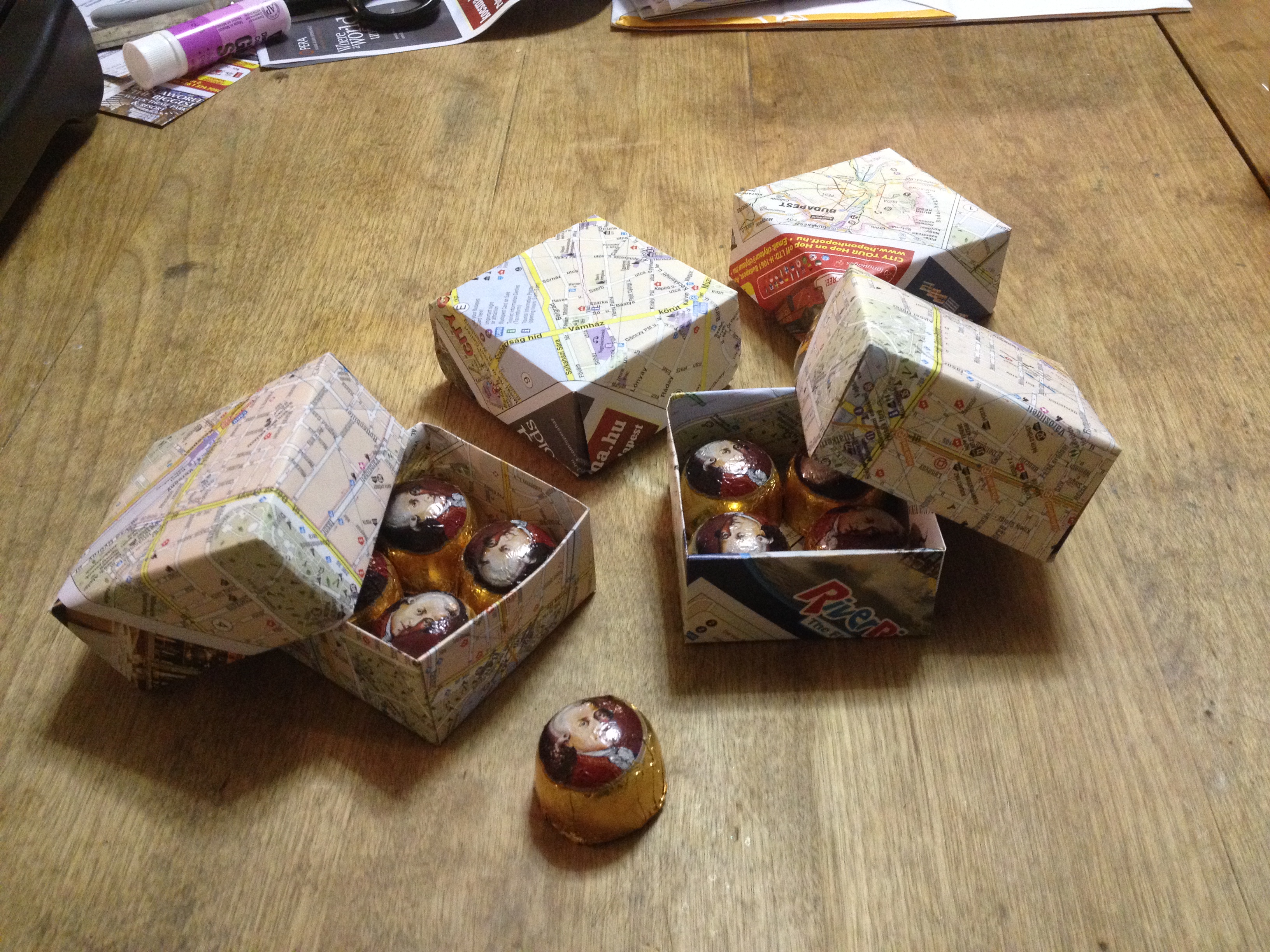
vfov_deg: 40.7
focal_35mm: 35
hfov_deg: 52.6
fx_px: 1284
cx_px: 635
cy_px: 476
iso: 320
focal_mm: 4.28
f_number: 2.4
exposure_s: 1/20
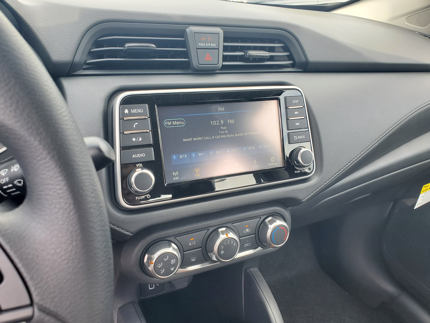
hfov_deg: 67.3
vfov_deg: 53.1
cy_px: 162
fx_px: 323
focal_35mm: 26
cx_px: 215
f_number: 2.4
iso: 50
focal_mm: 4.3
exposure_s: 1/207
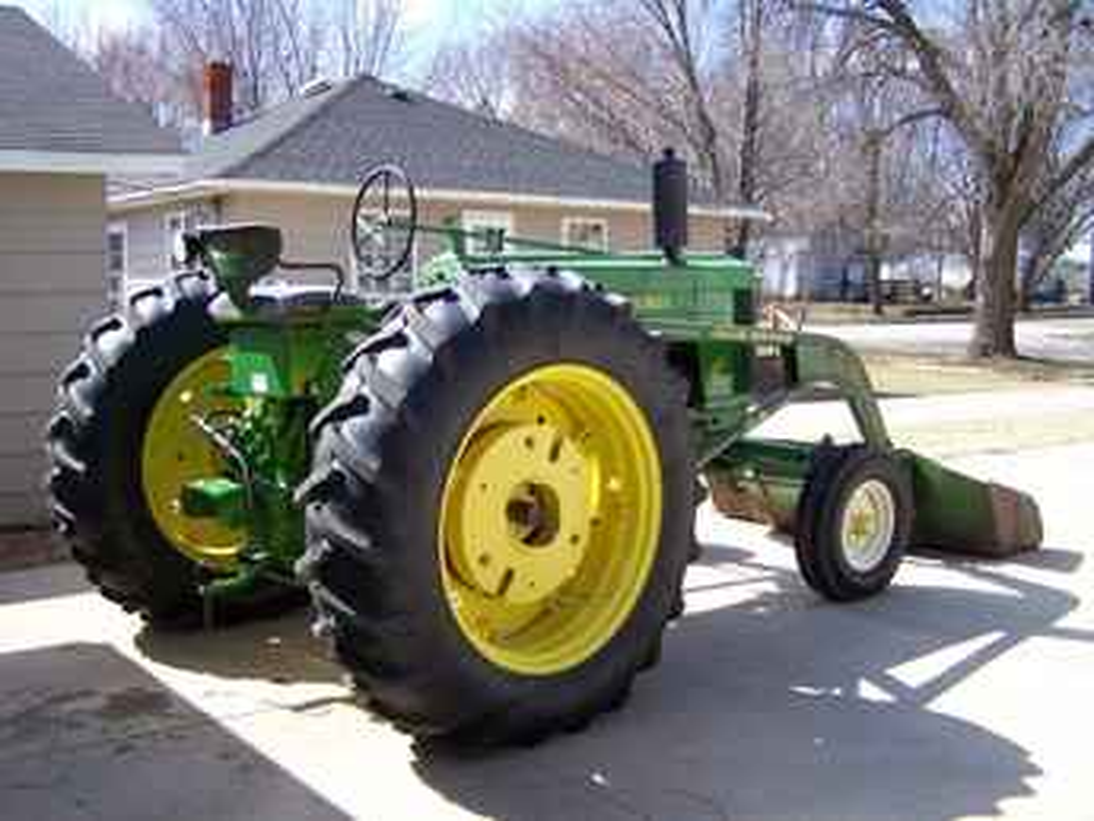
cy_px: 410
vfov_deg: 37.7
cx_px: 547
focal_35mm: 38
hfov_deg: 49.0
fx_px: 1201
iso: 64
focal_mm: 6.3
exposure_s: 1/400
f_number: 2.8
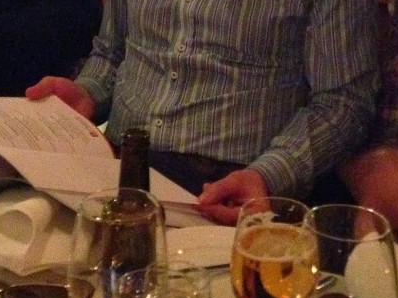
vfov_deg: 16.6
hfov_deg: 23.0
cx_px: 186
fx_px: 977
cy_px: -56
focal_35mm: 85
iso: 1000
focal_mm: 4.12
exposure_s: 1/15
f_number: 2.4
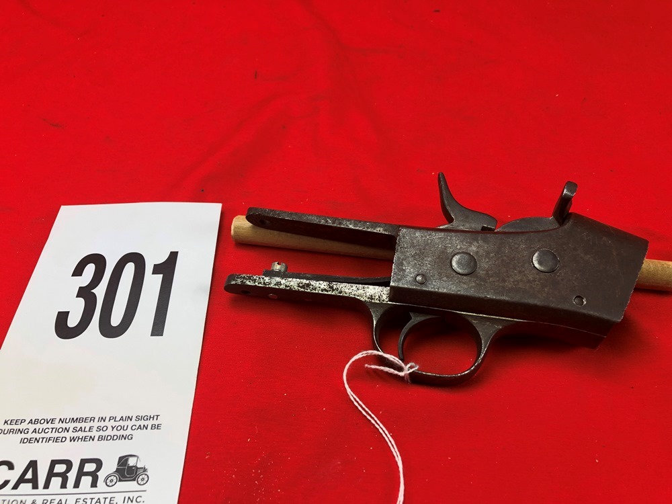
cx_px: 336
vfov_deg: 49.7
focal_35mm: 28
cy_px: 252
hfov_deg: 63.4
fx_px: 544
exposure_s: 1/120
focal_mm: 4
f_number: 1.8
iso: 50
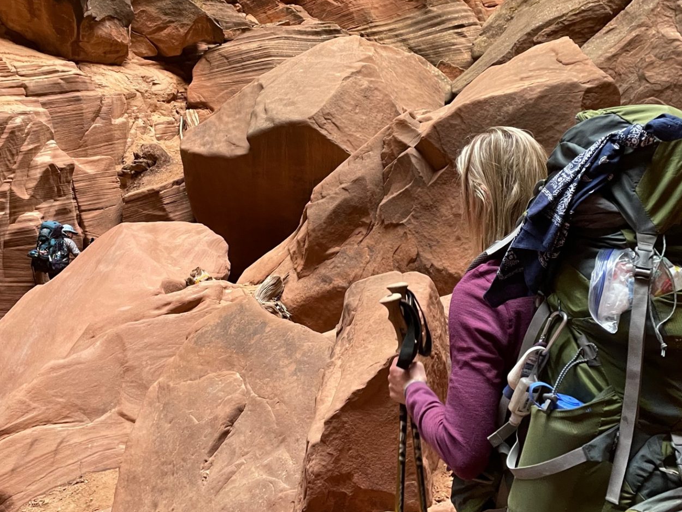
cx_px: 340
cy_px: 203
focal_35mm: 40
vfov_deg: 35.8
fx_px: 788
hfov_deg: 46.8
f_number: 1.6
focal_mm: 4.2
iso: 250
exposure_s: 1/60
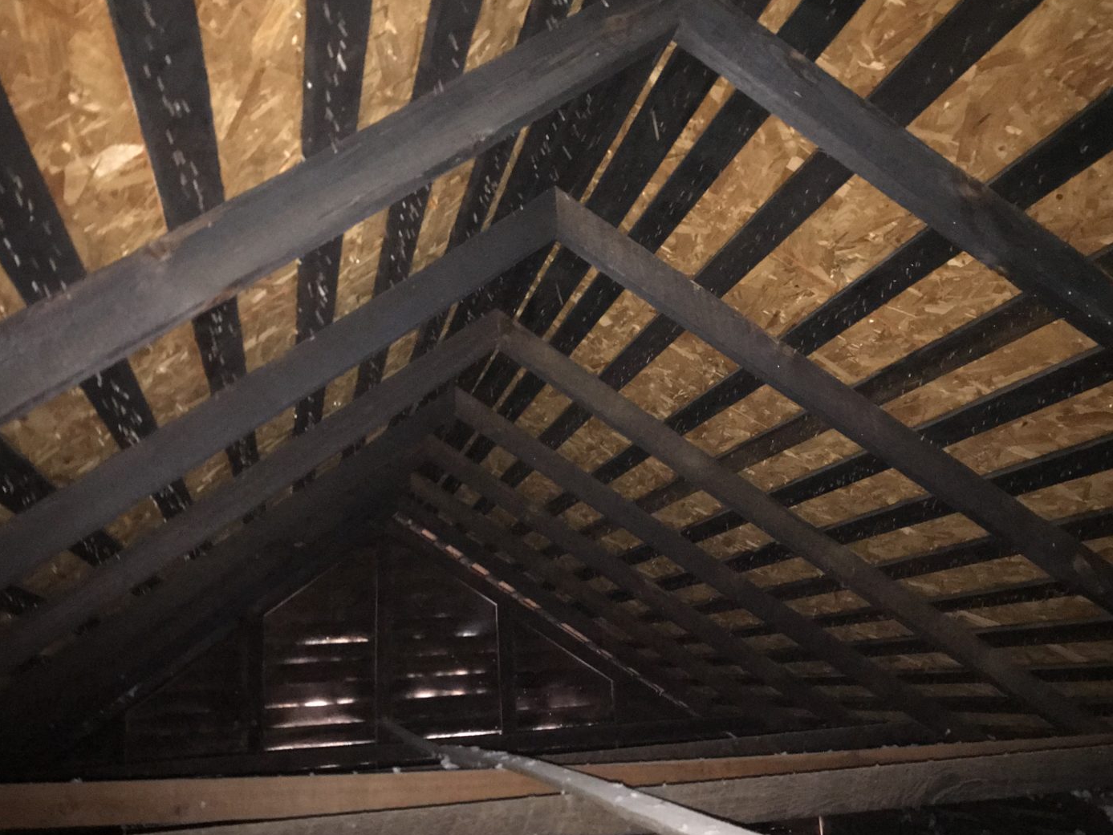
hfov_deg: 58.3
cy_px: 440
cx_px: 549
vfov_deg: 45.4
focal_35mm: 31
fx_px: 997
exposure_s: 1/16
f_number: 1.8
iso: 400
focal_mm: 3.99
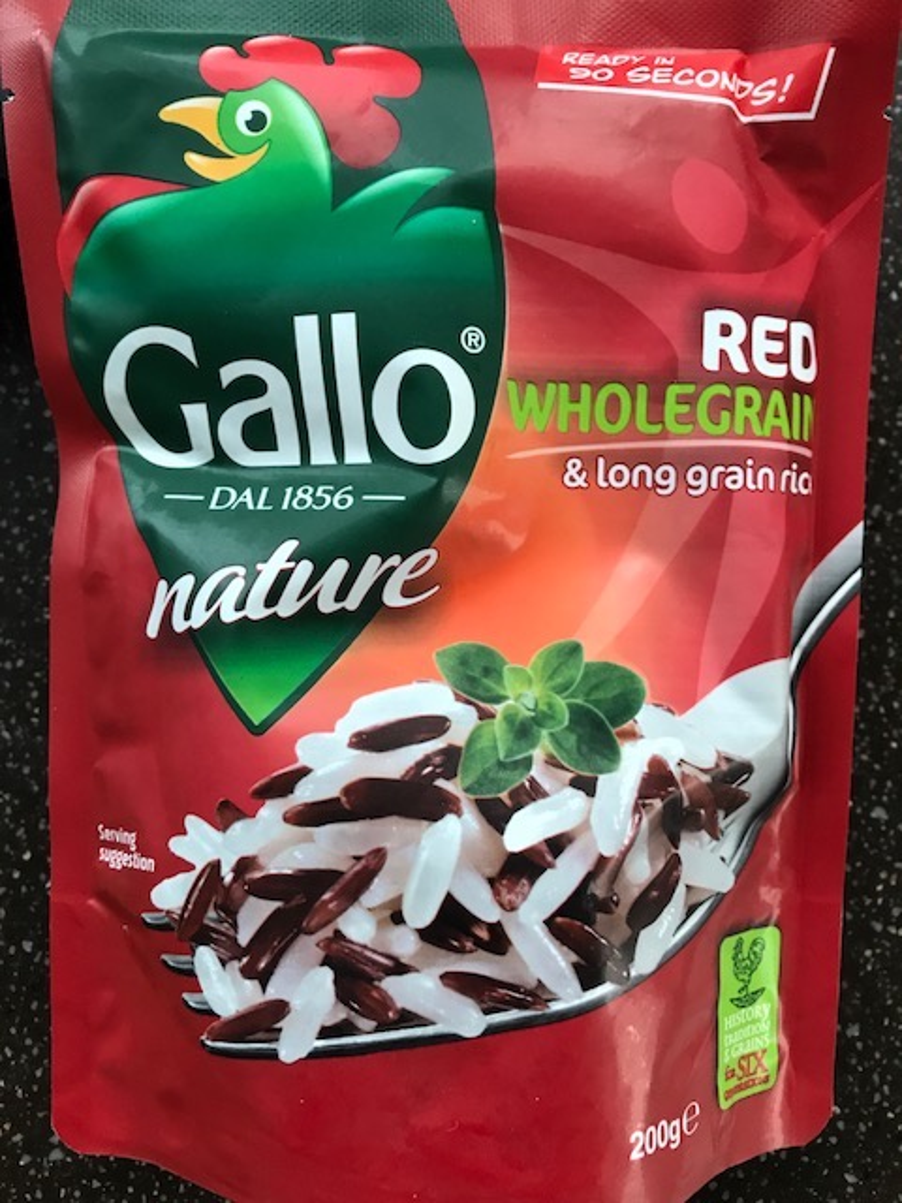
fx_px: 973
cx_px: 451
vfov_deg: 63.4
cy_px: 602
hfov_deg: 49.7
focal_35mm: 28
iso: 50
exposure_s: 1/17
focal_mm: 3.99
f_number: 1.8
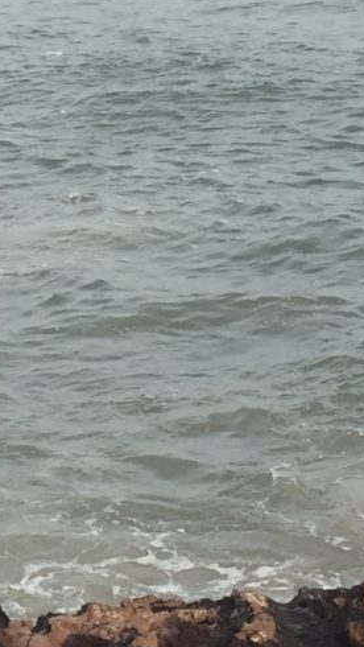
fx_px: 2263
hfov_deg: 8.7
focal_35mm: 132
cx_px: -349
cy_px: 15
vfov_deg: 16.0
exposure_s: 1/1163
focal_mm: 4.15
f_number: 2.2
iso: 32
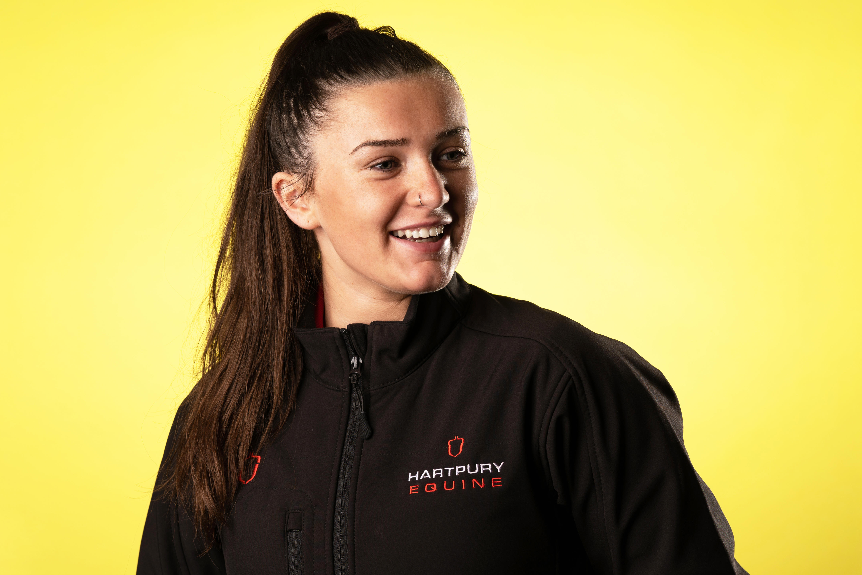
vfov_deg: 8.3
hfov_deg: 12.5
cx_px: 465
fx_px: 3951
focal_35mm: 165
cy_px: 294
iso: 100
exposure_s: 1/250
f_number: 5.6
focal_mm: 130
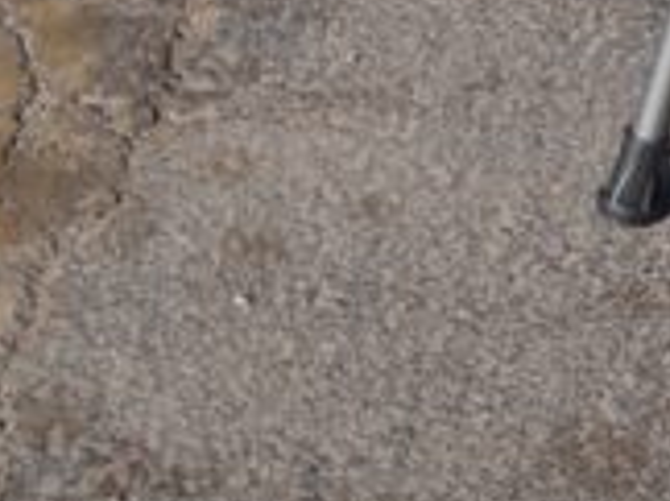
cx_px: 1247
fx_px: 3150
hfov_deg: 11.2
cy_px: -286
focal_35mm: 163
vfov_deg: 8.8
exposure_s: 1/1000
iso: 200
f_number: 4
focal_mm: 21
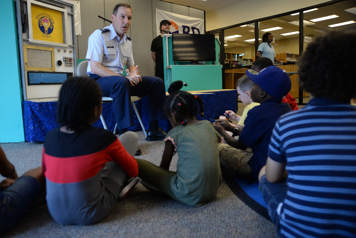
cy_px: 119
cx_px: 178
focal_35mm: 24
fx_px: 237
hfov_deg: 73.7
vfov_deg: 53.2
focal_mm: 24
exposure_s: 1/250
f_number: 2.8
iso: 1600
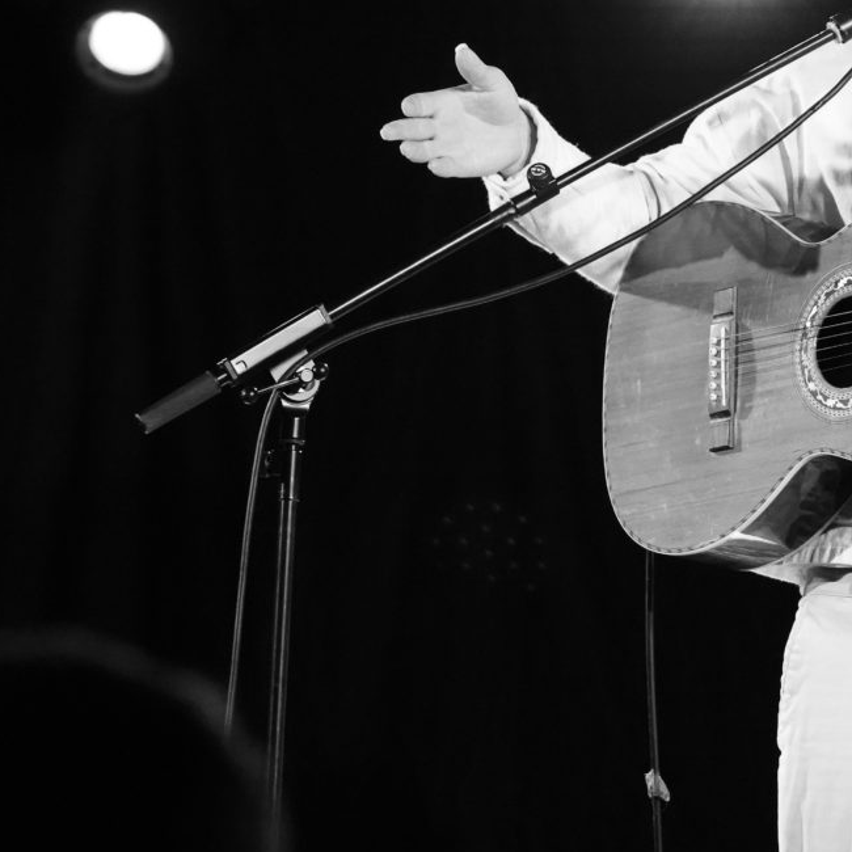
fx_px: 7546
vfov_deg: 6.5
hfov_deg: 6.5
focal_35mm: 271
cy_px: 231
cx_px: 602
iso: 16000
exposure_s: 1/100
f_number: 5
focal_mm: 135
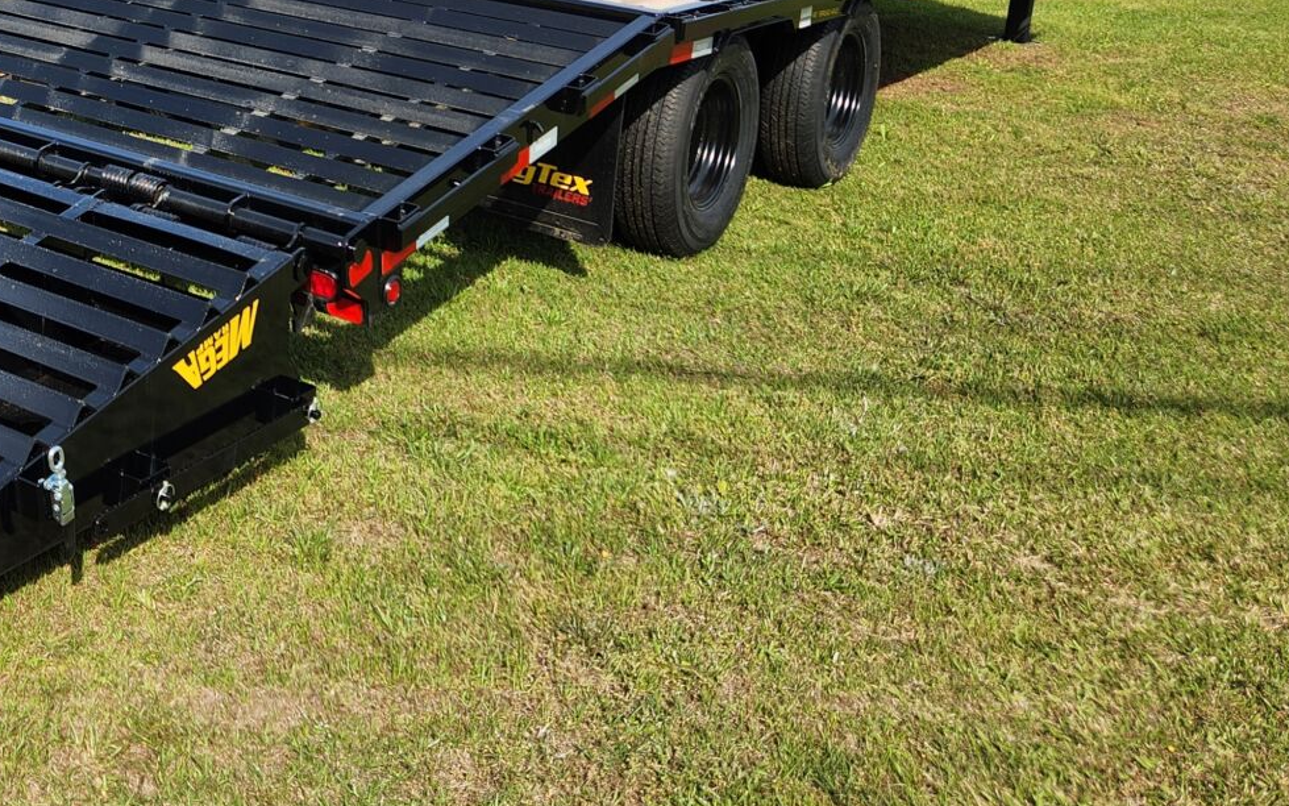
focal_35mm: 51
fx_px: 1792
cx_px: 87
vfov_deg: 24.1
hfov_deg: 36.6
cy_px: -26
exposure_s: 1/1365
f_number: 1.8
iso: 20
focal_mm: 5.4
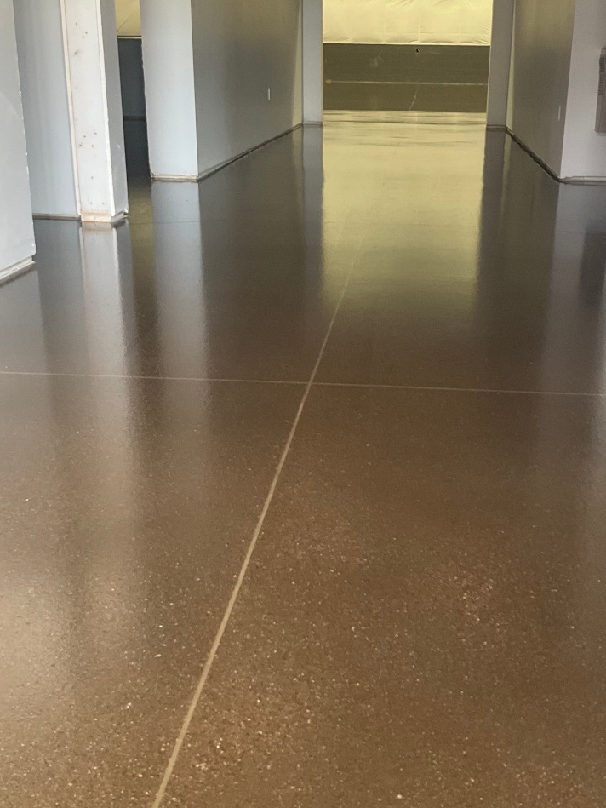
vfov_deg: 42.9
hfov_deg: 32.8
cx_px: 362
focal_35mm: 44
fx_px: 1027
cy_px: 410
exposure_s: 1/70
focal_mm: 3
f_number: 1.8
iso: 64
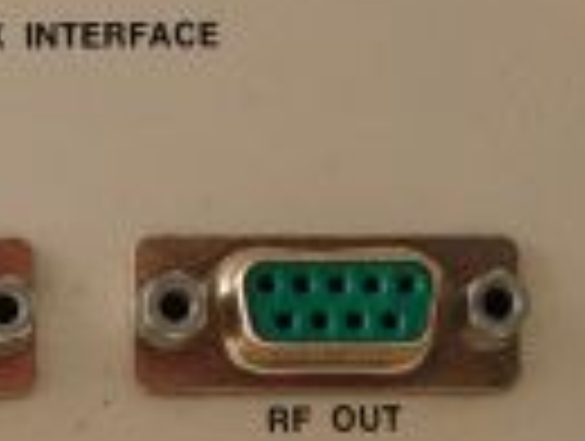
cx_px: 86
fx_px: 3742
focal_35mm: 221
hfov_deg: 8.9
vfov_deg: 6.6
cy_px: 722
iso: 1600
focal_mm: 50
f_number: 10
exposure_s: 1/125
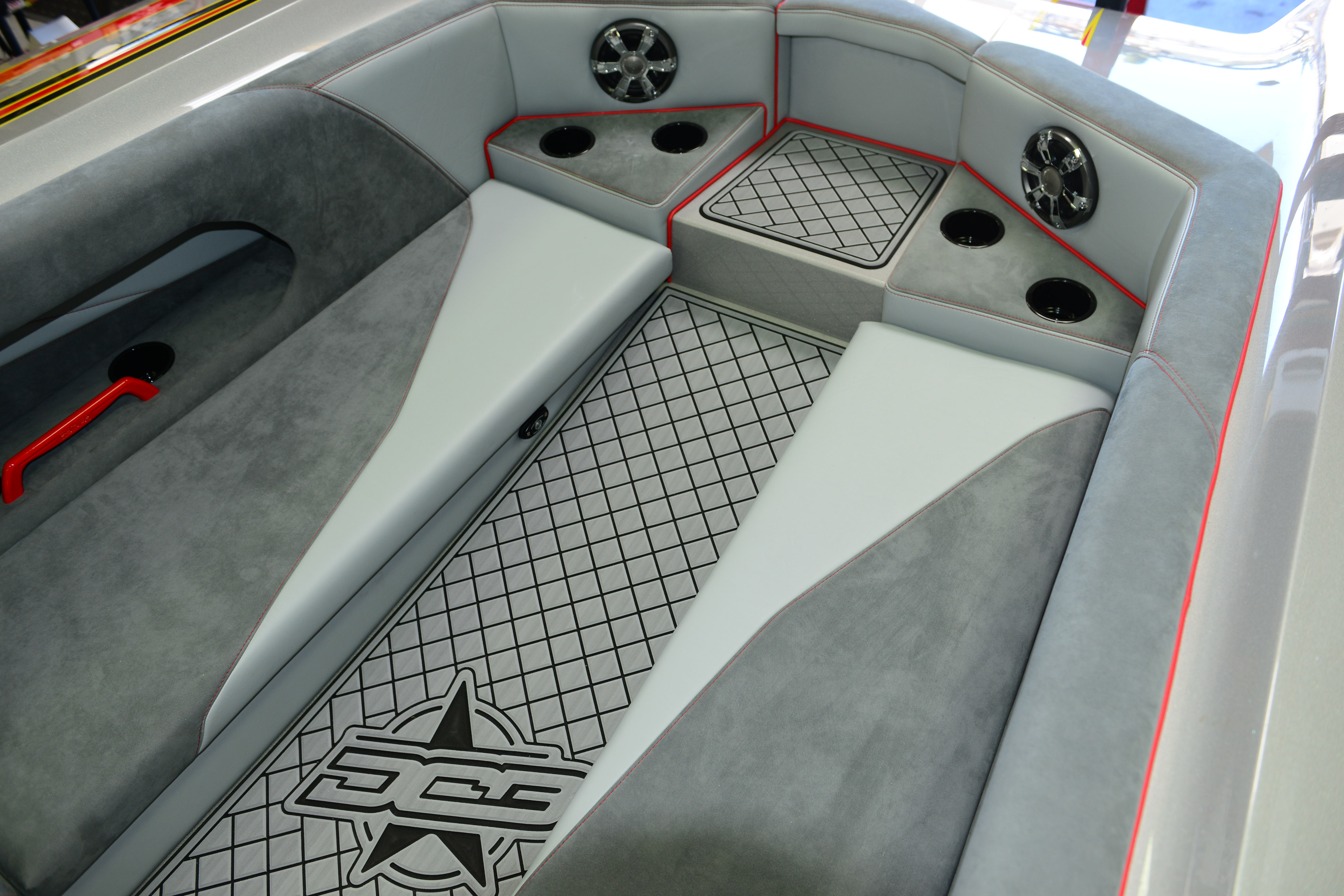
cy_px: 448
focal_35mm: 29
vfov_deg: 45.0
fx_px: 1083
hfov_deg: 63.7
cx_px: 672
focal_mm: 29
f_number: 3.5
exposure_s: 1/200
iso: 400
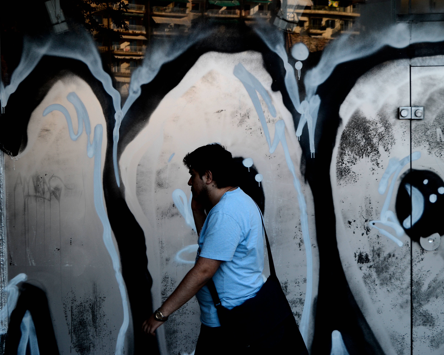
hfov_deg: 31.7
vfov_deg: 25.6
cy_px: 178
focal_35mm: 60
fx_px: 783
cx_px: 224
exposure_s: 1/250
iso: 200
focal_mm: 35
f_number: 4.5
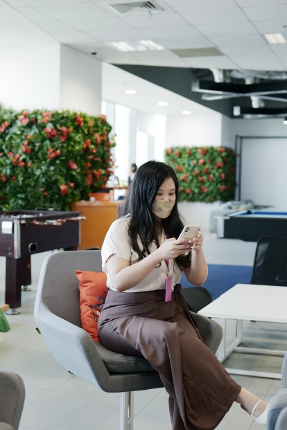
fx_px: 694
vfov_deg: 34.5
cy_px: 220
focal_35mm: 58
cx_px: 143
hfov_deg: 23.4
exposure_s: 1/160
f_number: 2.8
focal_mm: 50
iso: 1250
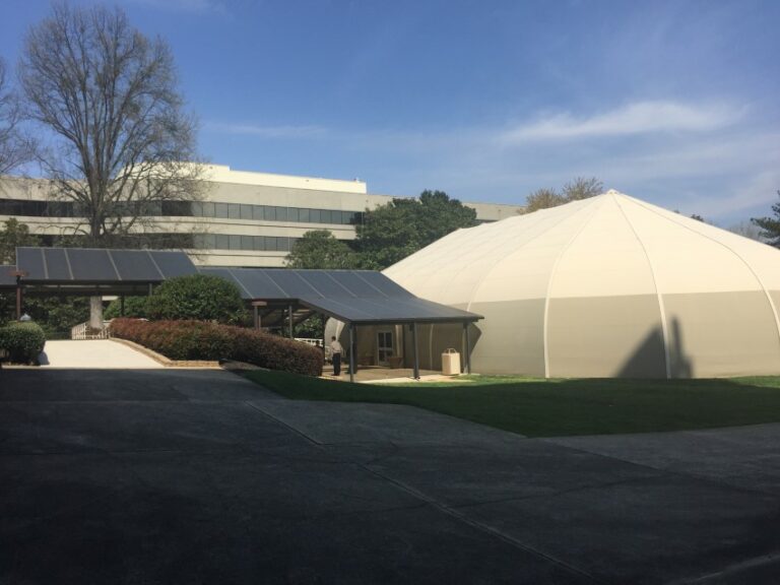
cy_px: 292
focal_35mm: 29
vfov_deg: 48.2
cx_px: 390
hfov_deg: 61.7
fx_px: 653
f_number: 2.2
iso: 32
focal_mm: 4.15
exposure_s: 1/2825
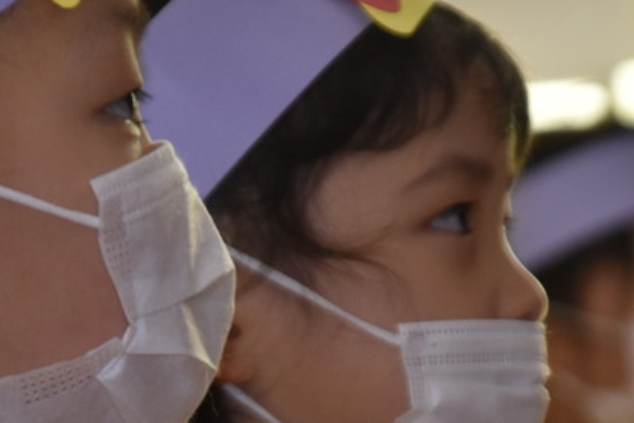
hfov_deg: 4.3
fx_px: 8506
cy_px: 415
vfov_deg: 2.8
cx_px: -3
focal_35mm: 483
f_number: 5.6
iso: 900
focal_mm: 112
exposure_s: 1/125
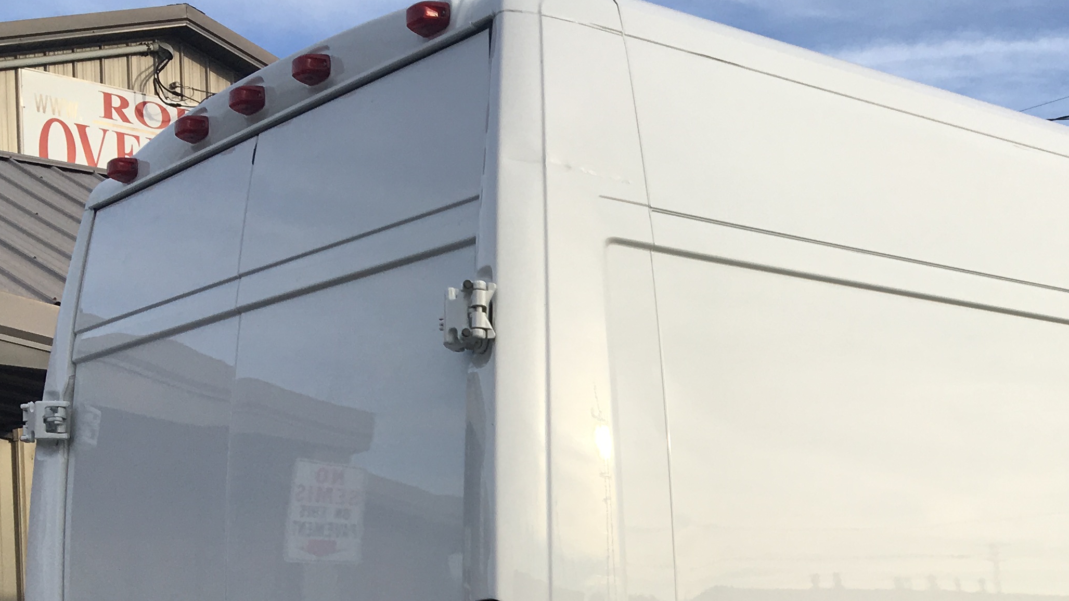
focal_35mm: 62
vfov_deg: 18.6
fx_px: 1757
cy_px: 687
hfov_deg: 32.9
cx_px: 844
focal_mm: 4.15
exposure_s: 1/950
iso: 25
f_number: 2.2
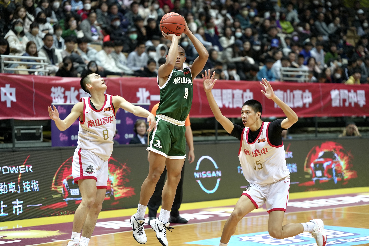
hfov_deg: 15.2
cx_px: 184
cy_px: 123
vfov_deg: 10.2
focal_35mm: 135
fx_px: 1384
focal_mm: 135
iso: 1600
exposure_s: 1/1000
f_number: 2.8
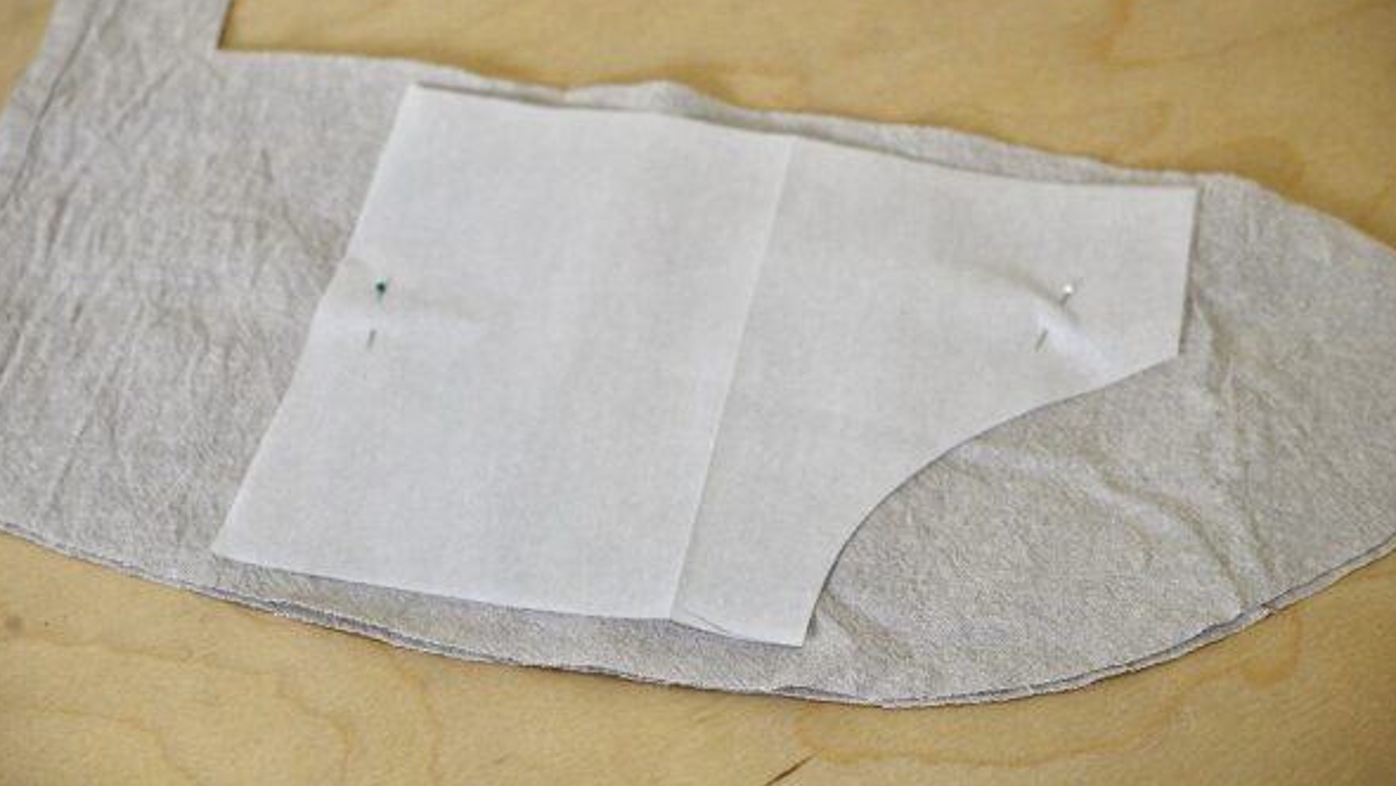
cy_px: 373
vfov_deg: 18.8
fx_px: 2369
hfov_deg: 32.8
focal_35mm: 64
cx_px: 698
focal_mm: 60
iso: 2500
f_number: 5.6
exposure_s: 1/200
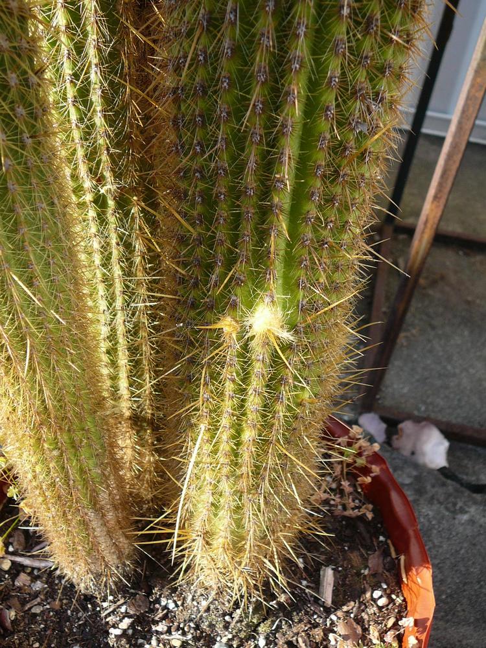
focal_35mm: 35
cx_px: 243
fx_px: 655
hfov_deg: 40.7
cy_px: 324
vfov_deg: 52.6
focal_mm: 5.2
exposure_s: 1/200
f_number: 2.8
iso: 80
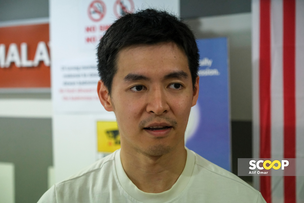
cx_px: 152
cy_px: 102
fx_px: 574
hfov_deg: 29.7
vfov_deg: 20.0
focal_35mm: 68
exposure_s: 1/200
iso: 4000
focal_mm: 45.5
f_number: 2.8
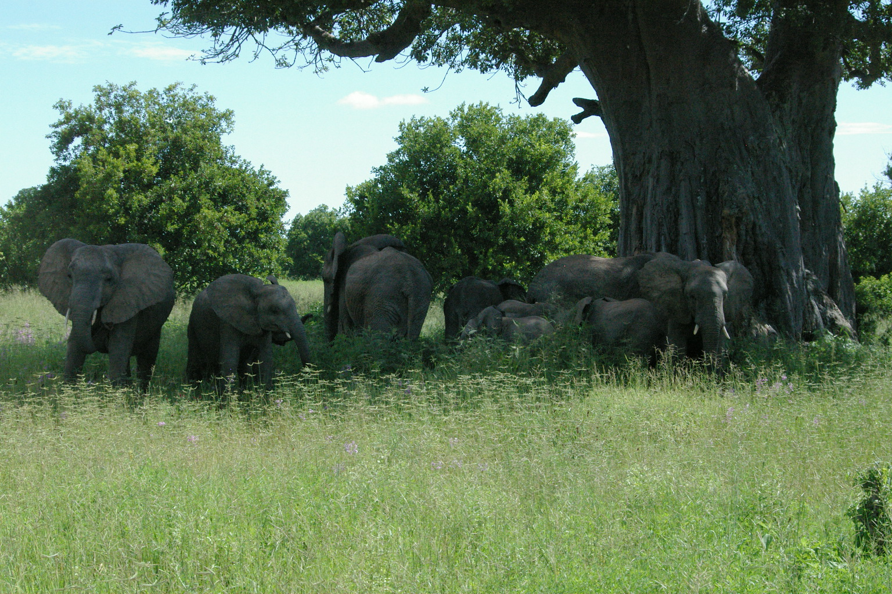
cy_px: 297
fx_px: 1858
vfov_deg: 18.2
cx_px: 446
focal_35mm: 75
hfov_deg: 27.0
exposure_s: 1/1500
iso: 1600
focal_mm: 50
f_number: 9.5
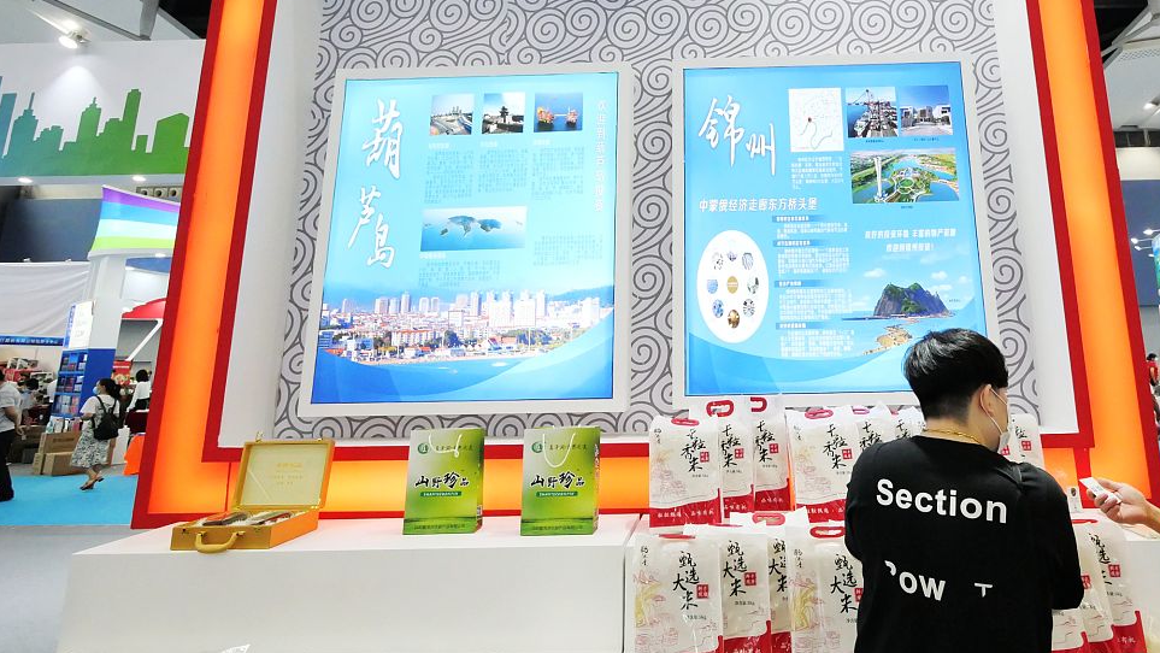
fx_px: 584
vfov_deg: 57.8
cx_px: 718
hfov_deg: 88.0
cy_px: 253
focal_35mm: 19
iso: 3200
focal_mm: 7
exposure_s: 1/320
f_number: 4
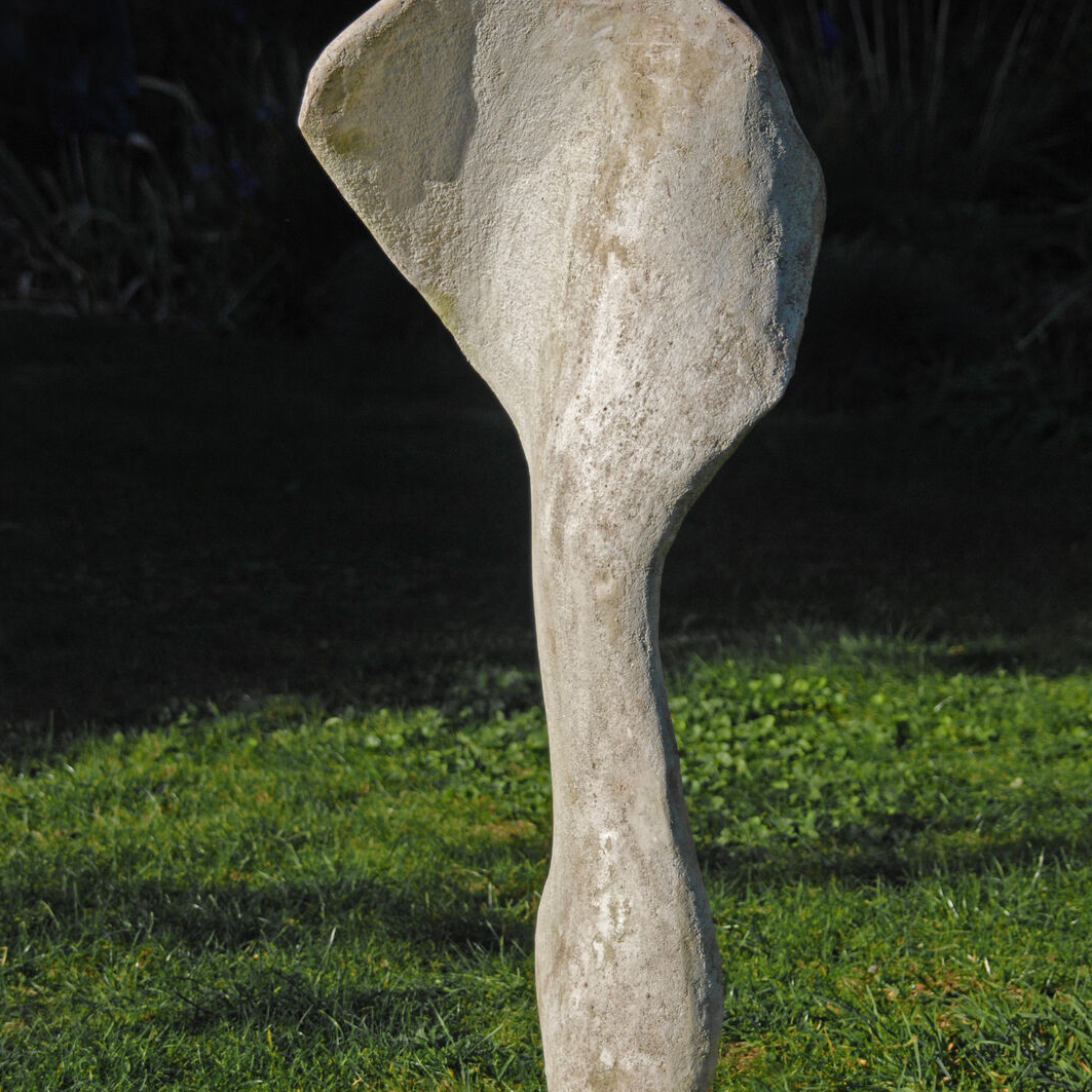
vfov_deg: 16.5
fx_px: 3770
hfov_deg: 16.5
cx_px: 548
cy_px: 604
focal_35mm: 106
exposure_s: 1/1250
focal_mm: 55
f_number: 5.6
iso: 200
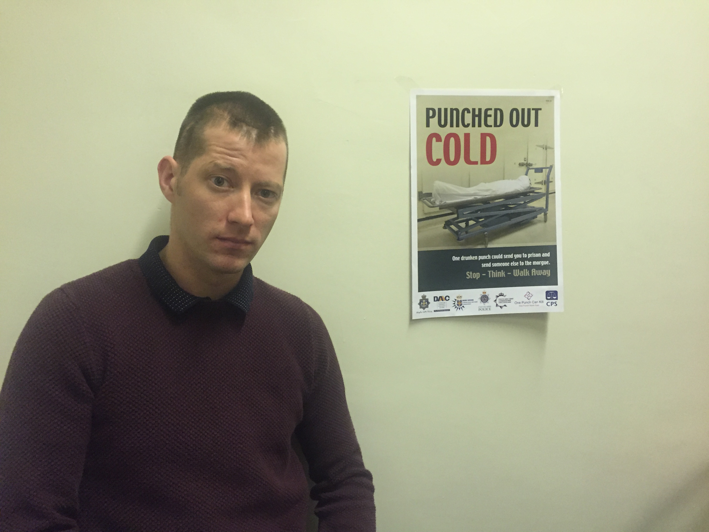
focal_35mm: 29
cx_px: 354
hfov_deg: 61.7
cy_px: 266
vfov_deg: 48.2
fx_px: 594
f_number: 2.2
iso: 250
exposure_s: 1/33
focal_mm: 4.15
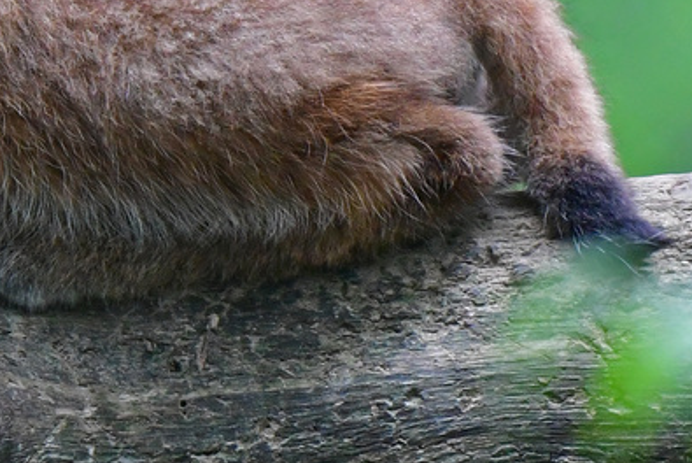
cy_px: 84
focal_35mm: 2704
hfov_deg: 0.8
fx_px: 52013
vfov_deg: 0.5
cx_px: -259
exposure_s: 1/80
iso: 1600
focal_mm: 440
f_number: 5.6
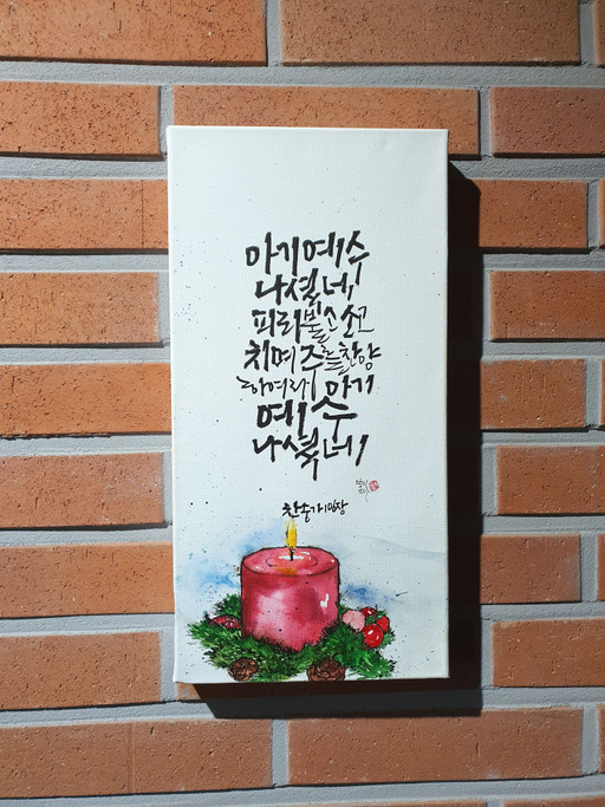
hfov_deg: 53.0
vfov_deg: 67.3
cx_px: 302
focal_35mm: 26
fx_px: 606
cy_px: 404
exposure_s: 1/120
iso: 80
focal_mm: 4.3
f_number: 2.4
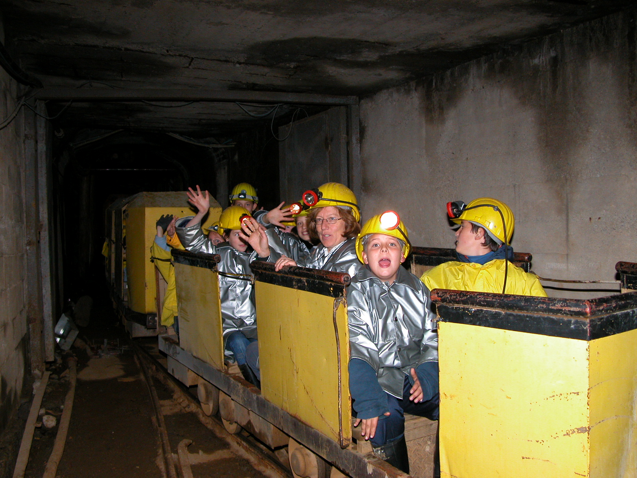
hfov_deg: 54.0
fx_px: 626
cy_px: 239
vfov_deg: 41.8
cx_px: 318
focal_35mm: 34
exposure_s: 1/60
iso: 200
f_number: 2.8
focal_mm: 8.9
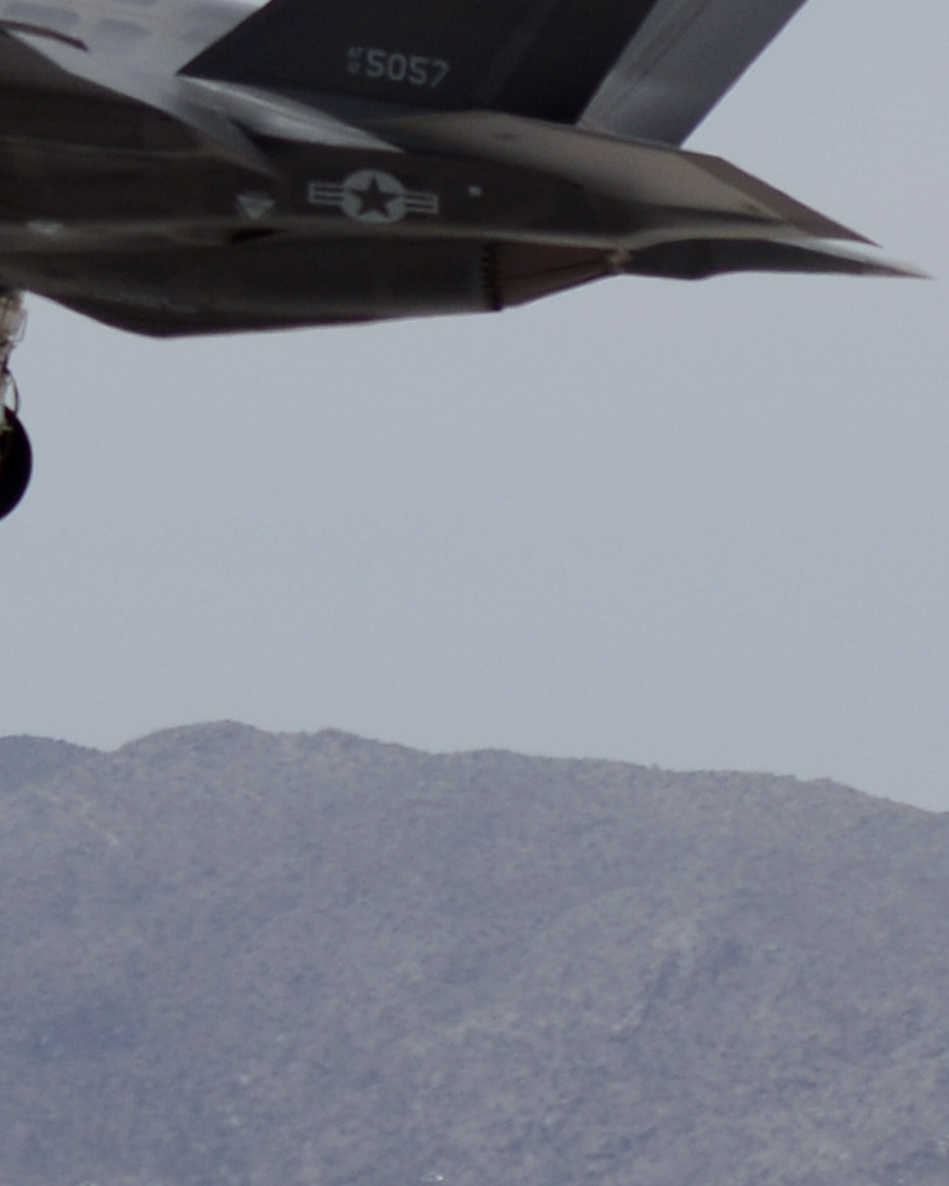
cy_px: 173
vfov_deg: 5.9
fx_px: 11586
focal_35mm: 330
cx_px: -432
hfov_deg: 4.7
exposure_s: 1/2000
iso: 100
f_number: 5.6
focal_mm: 80
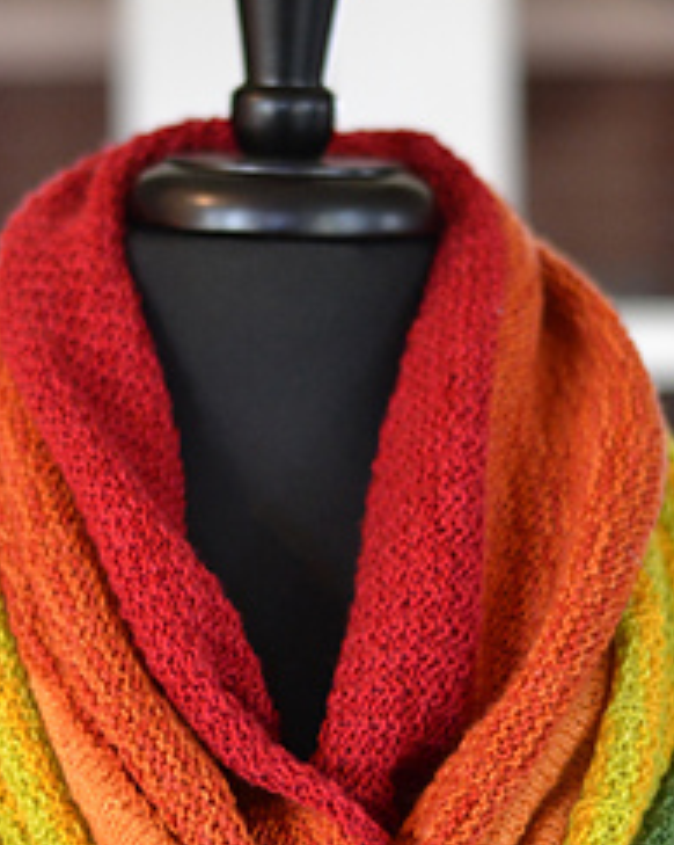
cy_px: 511
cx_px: 307
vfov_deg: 13.3
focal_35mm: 145
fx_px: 3620
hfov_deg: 10.6
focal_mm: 50
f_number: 1.8
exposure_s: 1/60
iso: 1400
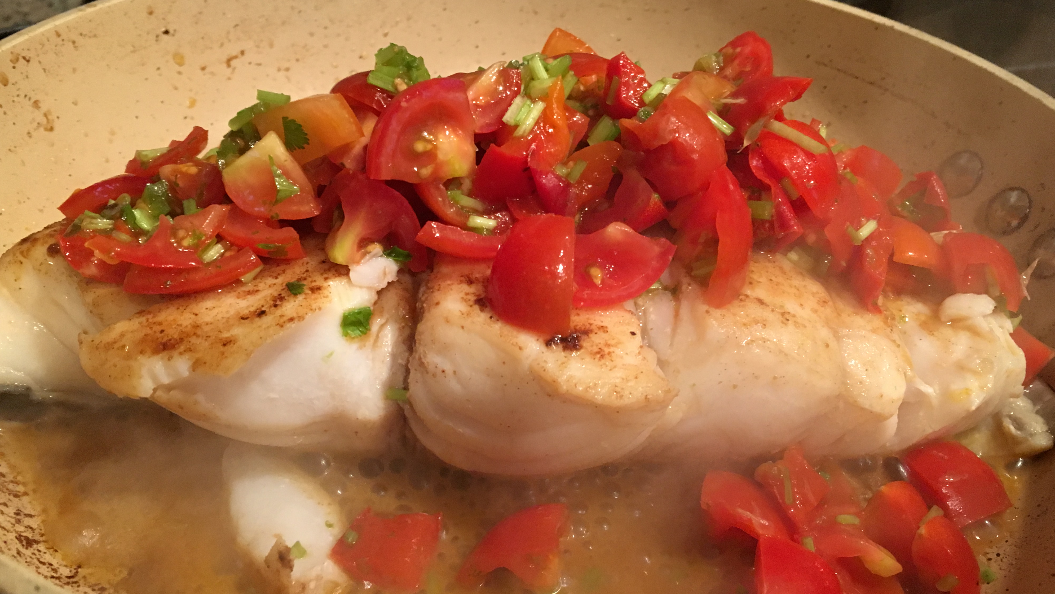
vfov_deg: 36.6
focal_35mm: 32
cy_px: 326
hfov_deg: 61.0
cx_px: 533
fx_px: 895
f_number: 2.2
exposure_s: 1/24
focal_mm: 4.15
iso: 200
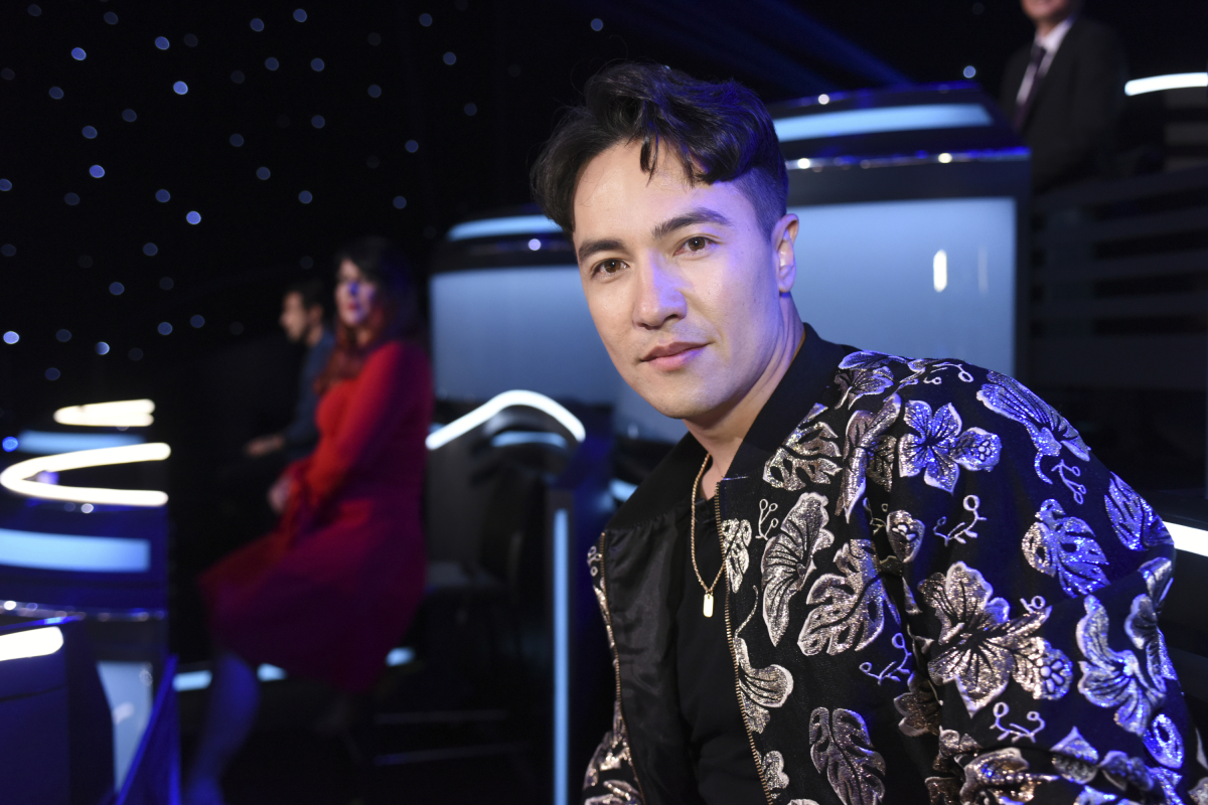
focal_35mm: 38
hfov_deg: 50.7
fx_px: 1275
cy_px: 402
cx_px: 604
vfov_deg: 35.1
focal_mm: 38
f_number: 4.5
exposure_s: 1/160
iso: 2000
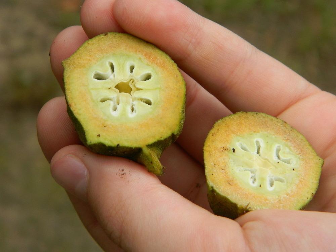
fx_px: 1000
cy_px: 126
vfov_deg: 14.4
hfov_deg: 19.1
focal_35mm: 103
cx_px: 168
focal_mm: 18.6
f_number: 4.5
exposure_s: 1/125
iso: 80
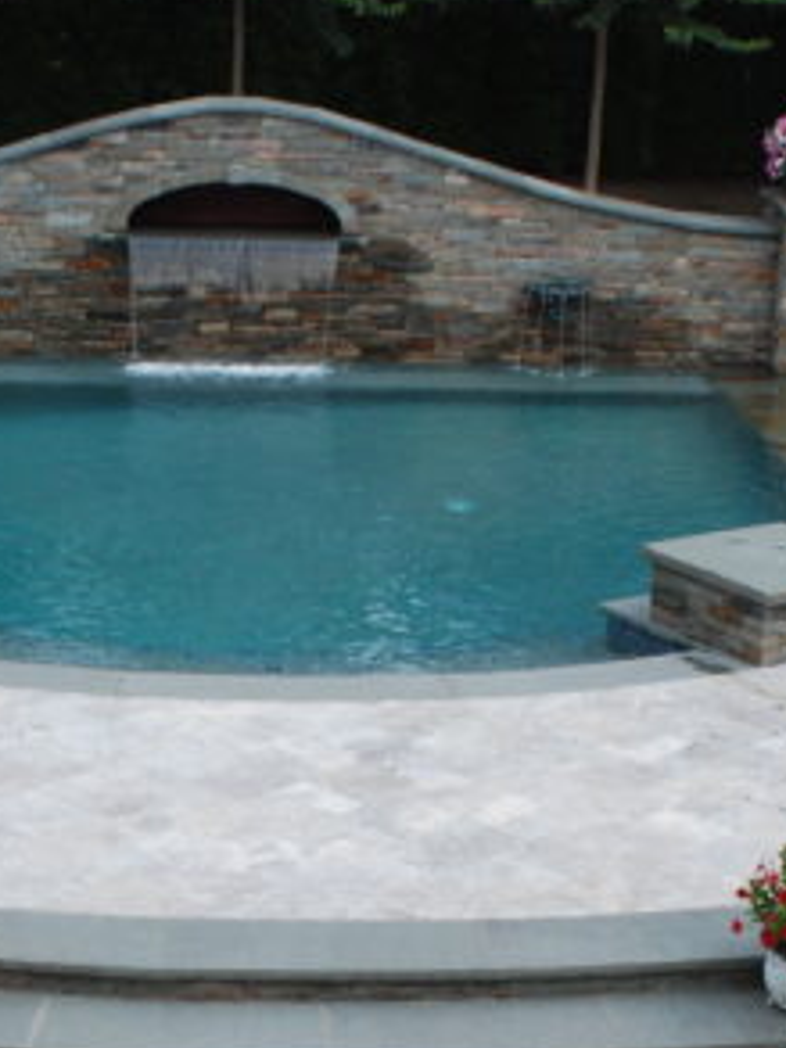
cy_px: 827
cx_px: 257
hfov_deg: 16.9
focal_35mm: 87
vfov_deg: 22.2
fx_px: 2634
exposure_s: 1/400
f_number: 10
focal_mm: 24
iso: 400
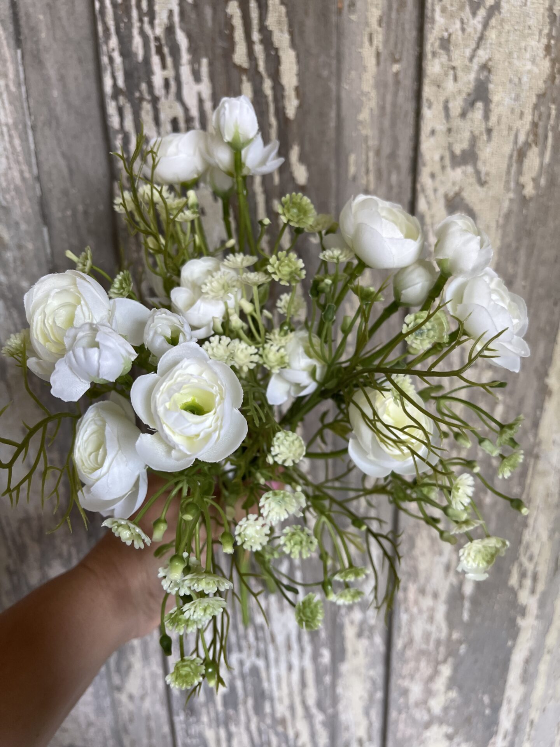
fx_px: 561
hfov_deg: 53.1
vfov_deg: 67.3
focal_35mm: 26
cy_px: 374
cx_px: 280
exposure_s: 1/121
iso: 125
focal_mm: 5.1
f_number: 1.6
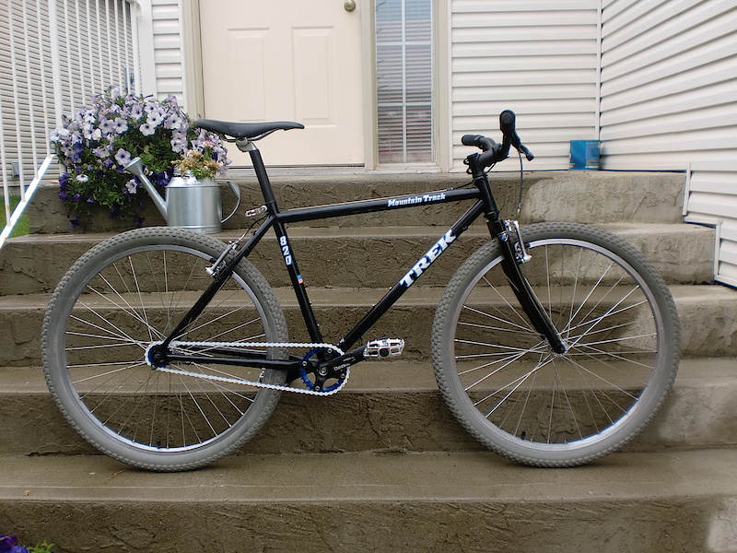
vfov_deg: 40.7
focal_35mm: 35
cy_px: 276
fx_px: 745
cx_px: 368
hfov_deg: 52.6
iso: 64
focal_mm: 6.3
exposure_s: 1/100
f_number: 3.1
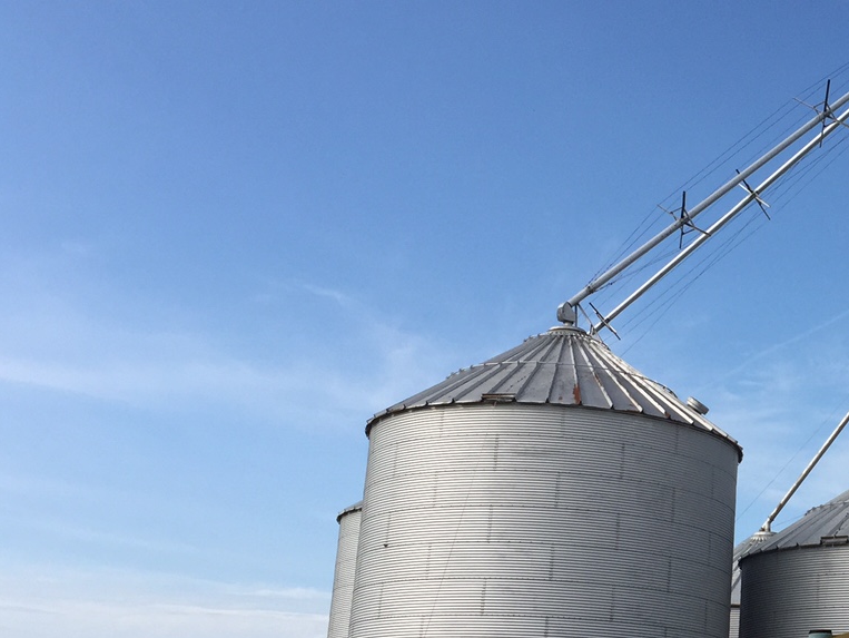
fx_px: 1521
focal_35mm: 62
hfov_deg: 29.0
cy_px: 450
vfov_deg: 23.5
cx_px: 866
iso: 32
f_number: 2.2
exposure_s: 1/1799
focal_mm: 4.15
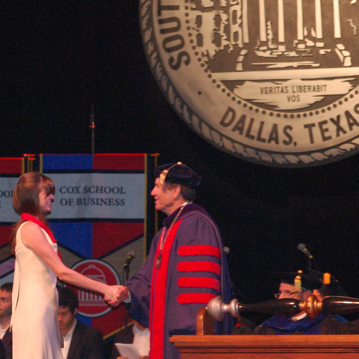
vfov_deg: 6.3
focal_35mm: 277
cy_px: 171
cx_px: 113
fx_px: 3250
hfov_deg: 6.3
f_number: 4.5
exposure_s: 1/60
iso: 1600
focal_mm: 90
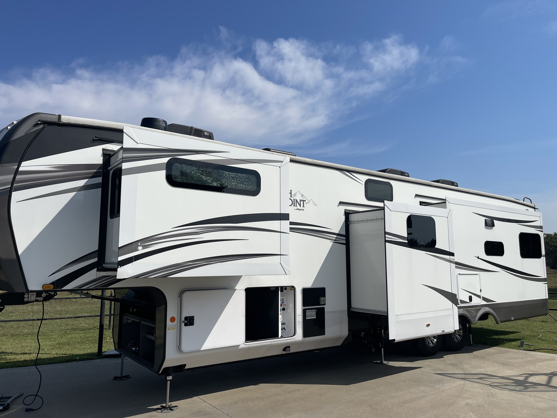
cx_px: 278
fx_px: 402
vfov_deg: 54.9
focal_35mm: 25
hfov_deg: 69.4
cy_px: 209
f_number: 1.6
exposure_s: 1/10000
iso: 32
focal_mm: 5.1
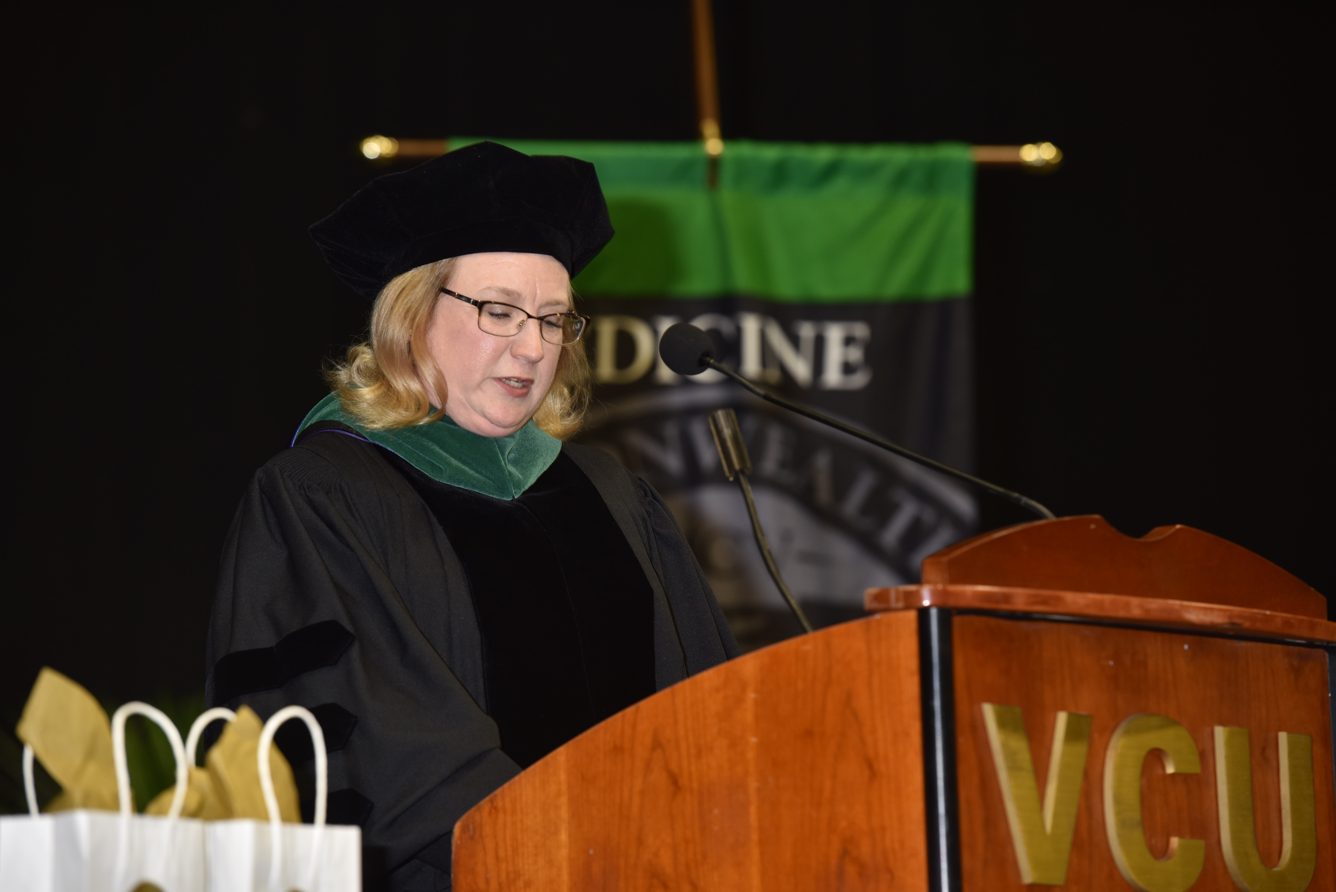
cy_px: 446
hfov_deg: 11.7
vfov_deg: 7.9
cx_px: 668
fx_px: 6496
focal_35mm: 175
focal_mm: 175
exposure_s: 1/60
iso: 400
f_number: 4.5
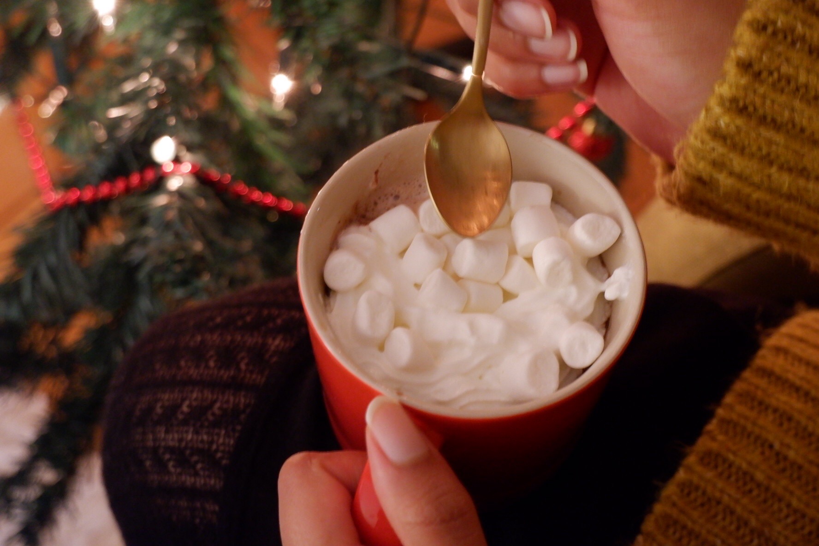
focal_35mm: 53
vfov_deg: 25.5
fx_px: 1206
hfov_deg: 37.5
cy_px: 273
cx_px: 410
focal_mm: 35.3
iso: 3200
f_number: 5
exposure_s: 1/4
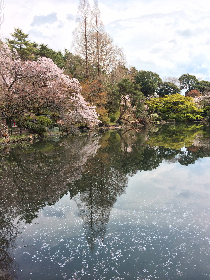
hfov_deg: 46.8
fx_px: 243
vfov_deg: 60.0
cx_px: 105
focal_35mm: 30
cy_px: 140
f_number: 2.2
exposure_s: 1/873
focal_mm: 4.12
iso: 32
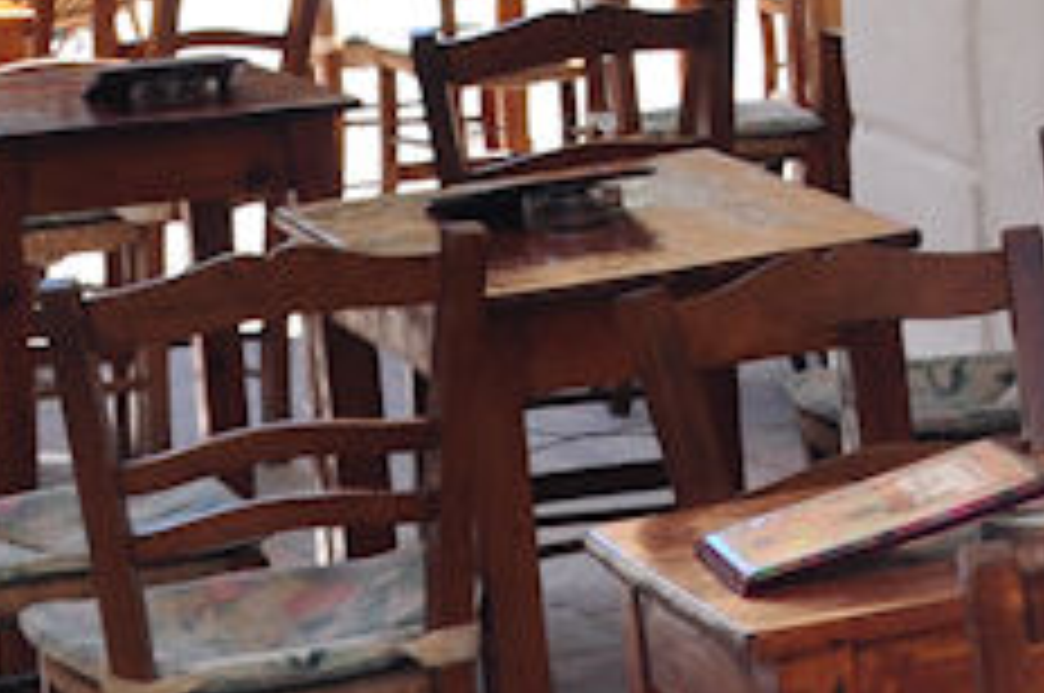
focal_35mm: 194
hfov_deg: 10.0
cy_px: -196
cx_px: 1989
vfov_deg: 7.0
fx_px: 5606
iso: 200
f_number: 9
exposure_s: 1/160
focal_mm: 25
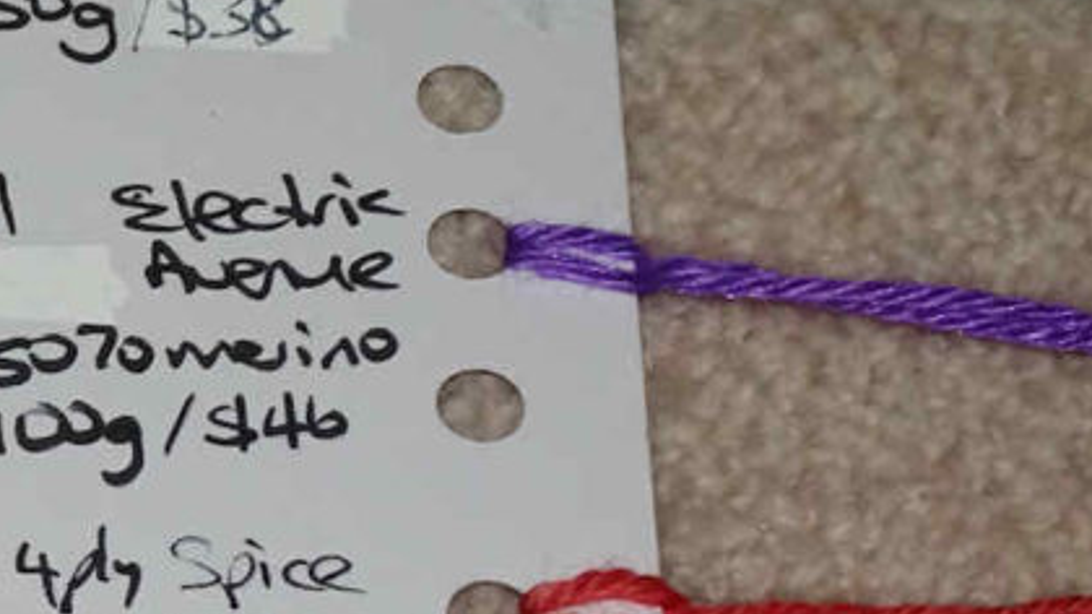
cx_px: -588
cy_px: 676
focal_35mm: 247
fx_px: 7150
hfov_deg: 8.5
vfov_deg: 4.9
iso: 200
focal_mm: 10.59
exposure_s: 1/60
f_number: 4.5
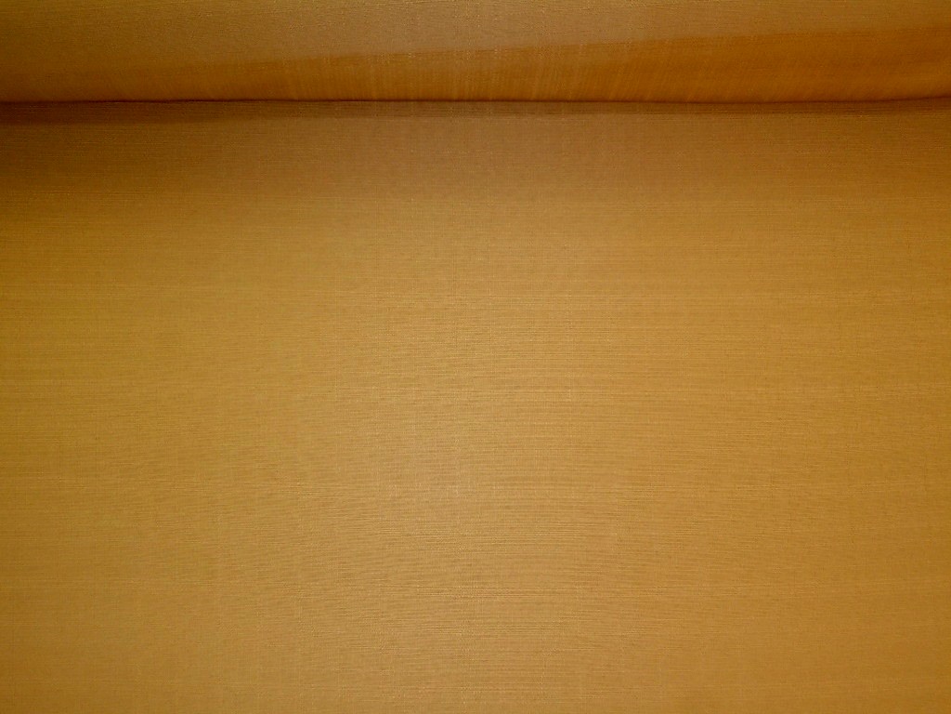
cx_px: 476
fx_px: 1071
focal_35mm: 39
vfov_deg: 36.8
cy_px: 357
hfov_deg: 47.9
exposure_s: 1/80
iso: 800
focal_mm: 6.9
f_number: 4.3
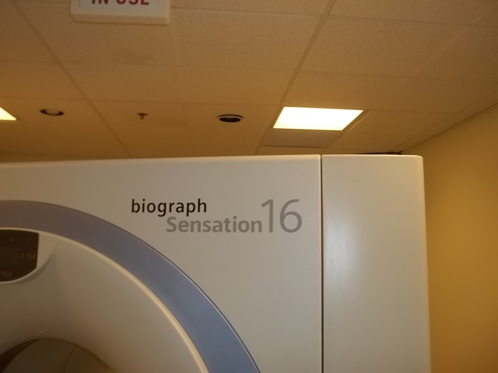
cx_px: 249
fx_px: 475
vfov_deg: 42.9
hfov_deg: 55.4
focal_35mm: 33
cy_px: 186
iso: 64
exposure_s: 1/30
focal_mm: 5.9
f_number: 3.3
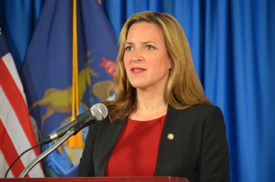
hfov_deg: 11.8
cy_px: 91
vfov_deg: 7.9
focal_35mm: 174
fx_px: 1326
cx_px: 138
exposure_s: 1/100
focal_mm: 116
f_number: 4.8
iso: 1600
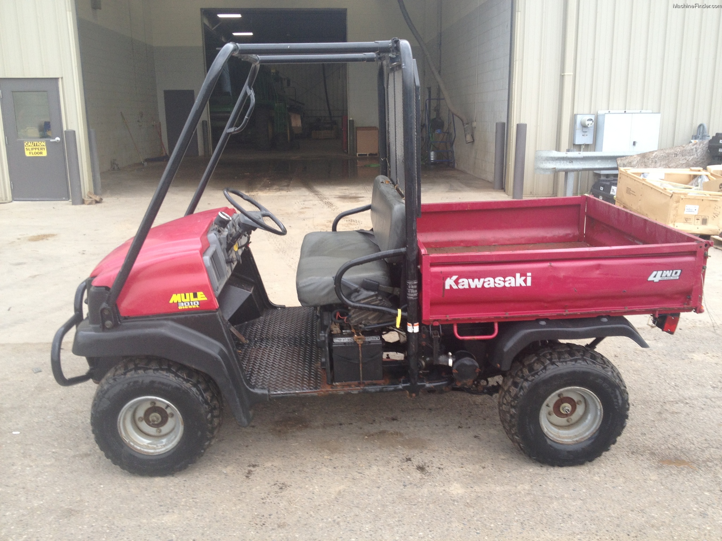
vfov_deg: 40.7
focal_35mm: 35
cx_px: 361
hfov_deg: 52.6
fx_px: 730
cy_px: 270
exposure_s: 1/120
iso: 50
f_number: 2.4
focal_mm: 4.28
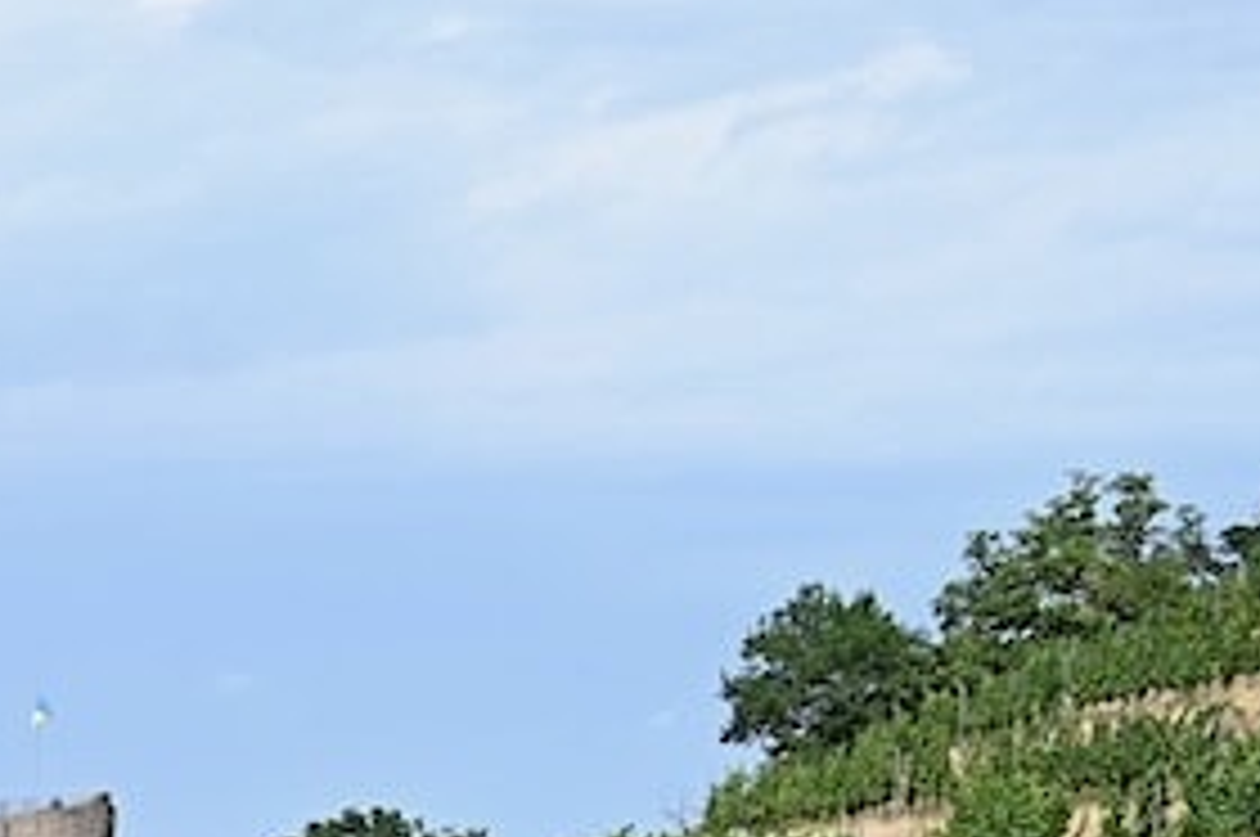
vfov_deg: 9.5
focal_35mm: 133
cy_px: 1753
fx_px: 4650
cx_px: -1368
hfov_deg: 13.1
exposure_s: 1/400
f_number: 7.1
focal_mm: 31
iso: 100
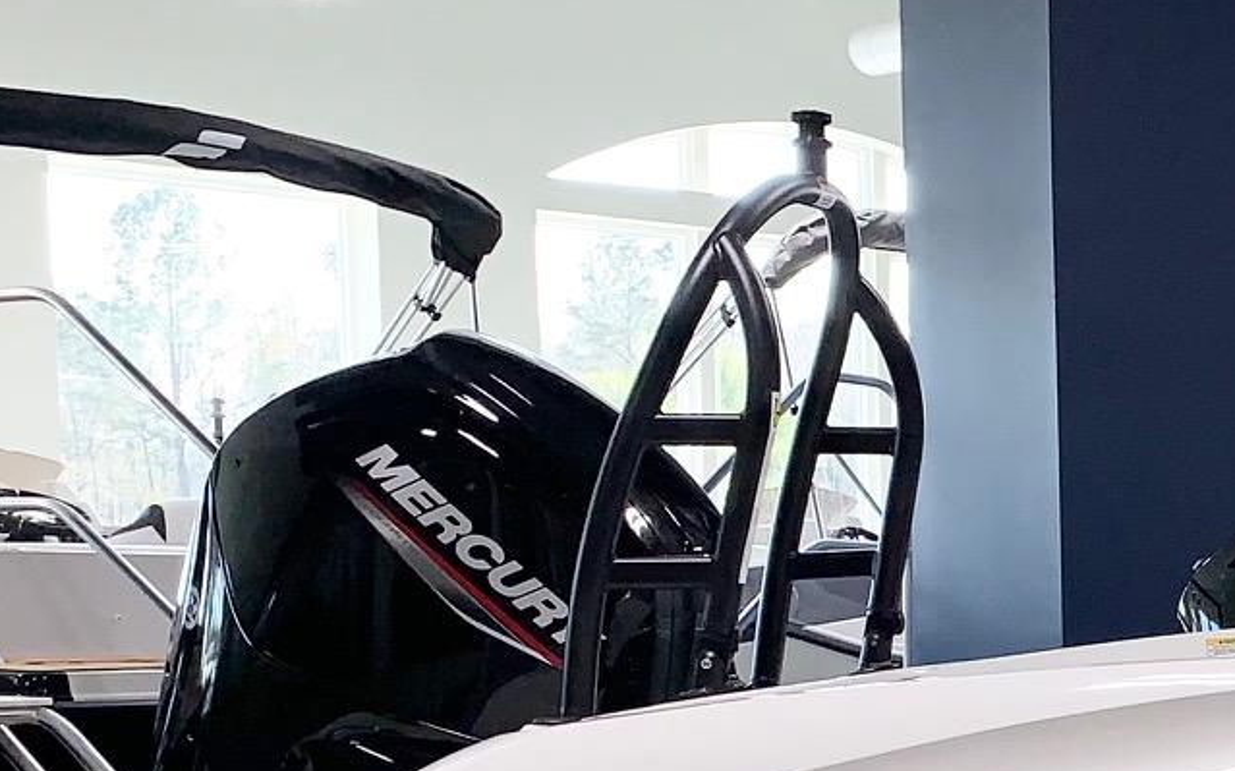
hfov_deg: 20.6
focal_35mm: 87
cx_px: 1819
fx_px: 2927
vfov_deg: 14.5
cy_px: 928
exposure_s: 1/147
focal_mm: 4.25
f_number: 1.8
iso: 25
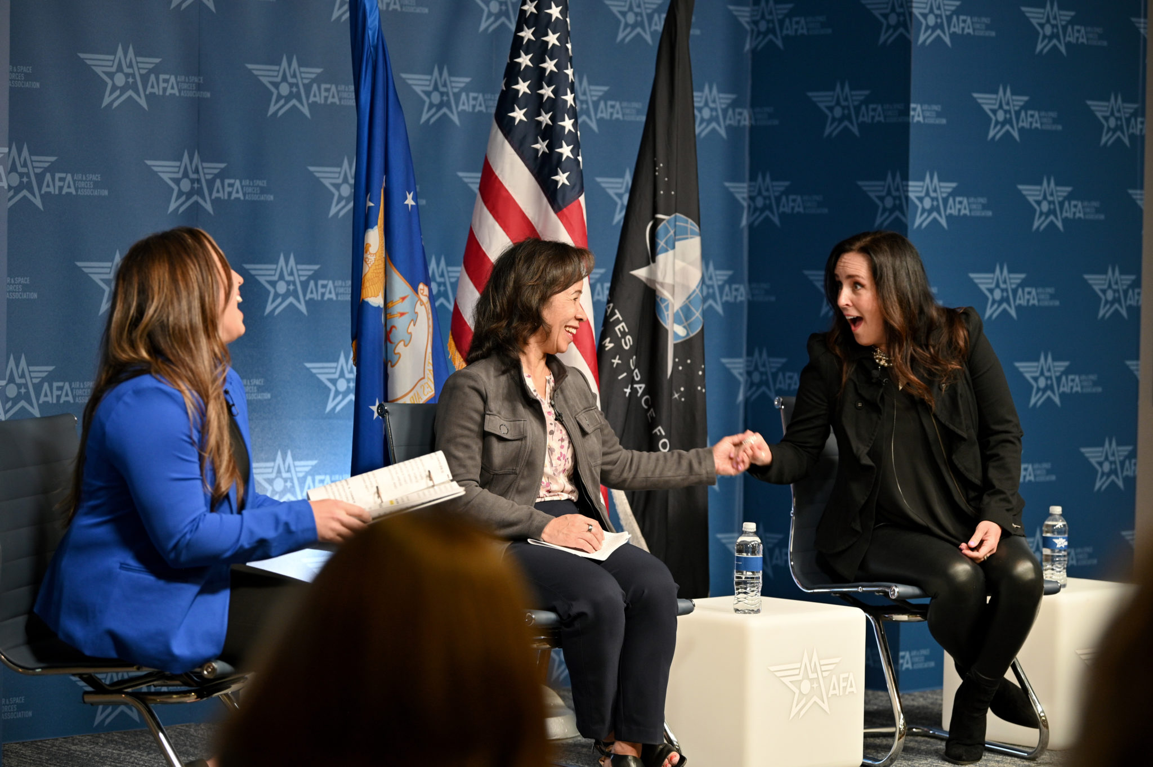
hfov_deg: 20.0
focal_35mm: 102
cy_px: 384
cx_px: 576
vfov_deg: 13.4
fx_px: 3265
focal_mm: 102
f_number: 3.2
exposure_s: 1/100
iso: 800
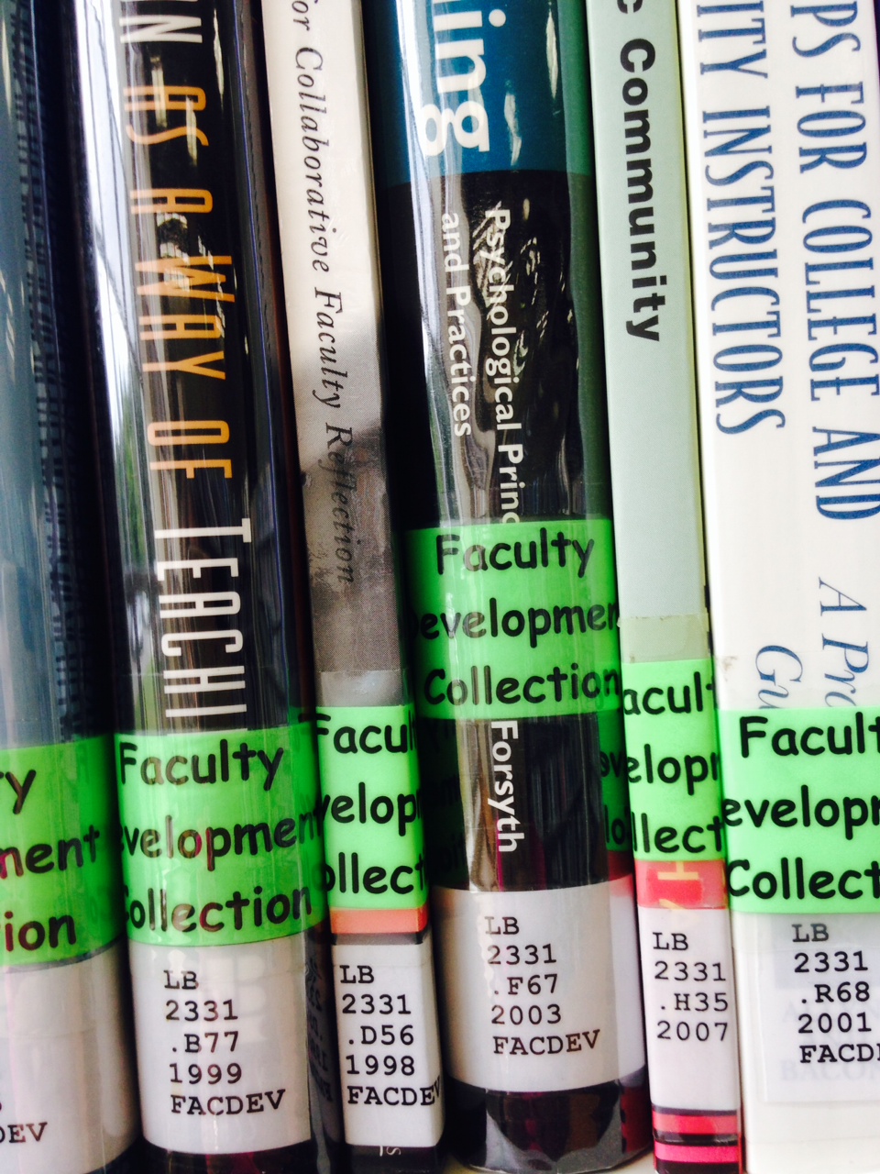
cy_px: 587
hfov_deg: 42.9
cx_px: 440
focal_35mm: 33
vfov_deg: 55.4
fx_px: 1119
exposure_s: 1/60
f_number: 2.4
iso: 50
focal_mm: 4.12
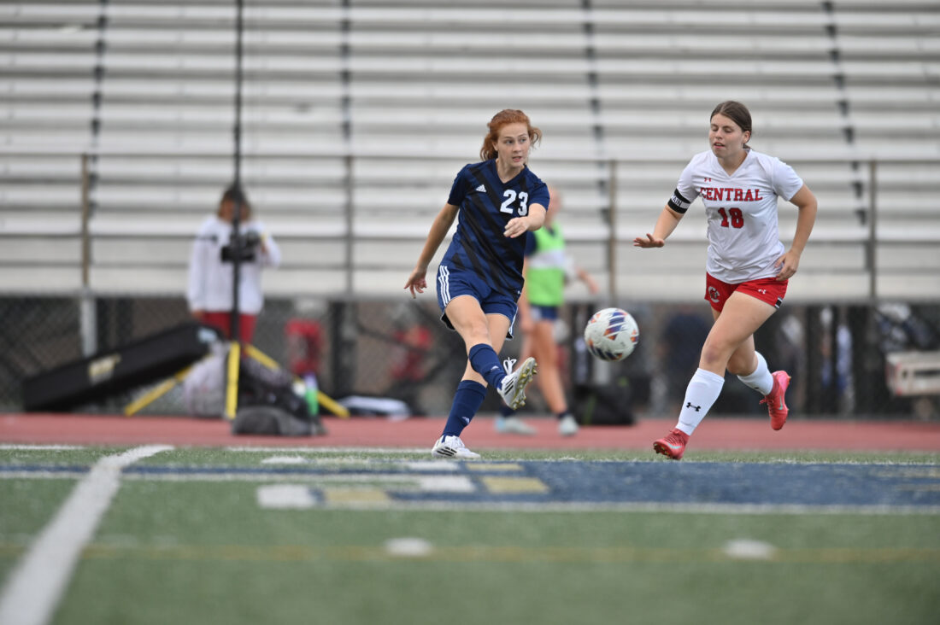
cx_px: 470
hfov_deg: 5.2
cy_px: 312
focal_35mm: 400
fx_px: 10438
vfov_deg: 3.4
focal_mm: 400
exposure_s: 1/1600
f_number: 4.5
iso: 450
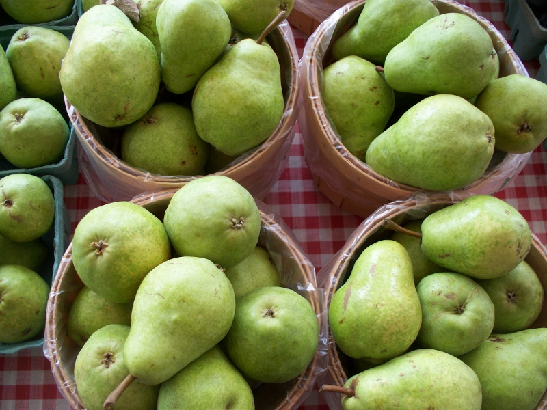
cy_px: 205
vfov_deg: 39.7
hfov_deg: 51.4
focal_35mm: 36
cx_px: 274
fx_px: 569
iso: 80
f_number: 2.8
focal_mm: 7.54
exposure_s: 1/60
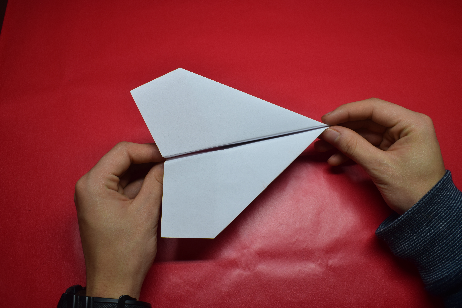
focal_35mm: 32
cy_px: 154
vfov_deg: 41.7
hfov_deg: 59.5
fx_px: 404
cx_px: 231
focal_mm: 21
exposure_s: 1/15
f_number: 9
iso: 100
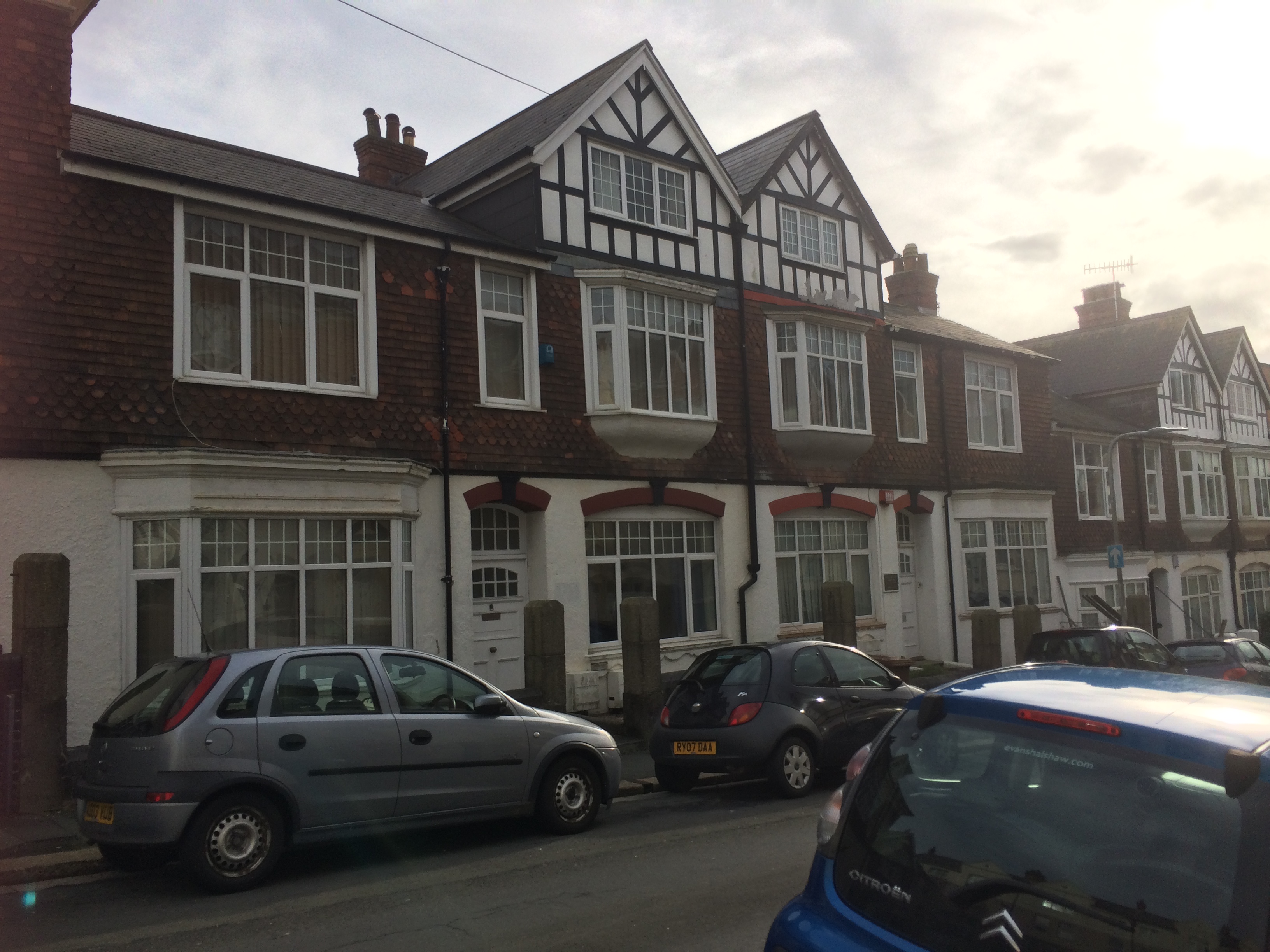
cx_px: 635
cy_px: 476
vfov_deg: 48.2
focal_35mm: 29
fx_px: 1064
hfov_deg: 61.7
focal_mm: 4.15
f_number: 2.2
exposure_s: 1/1953
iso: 32
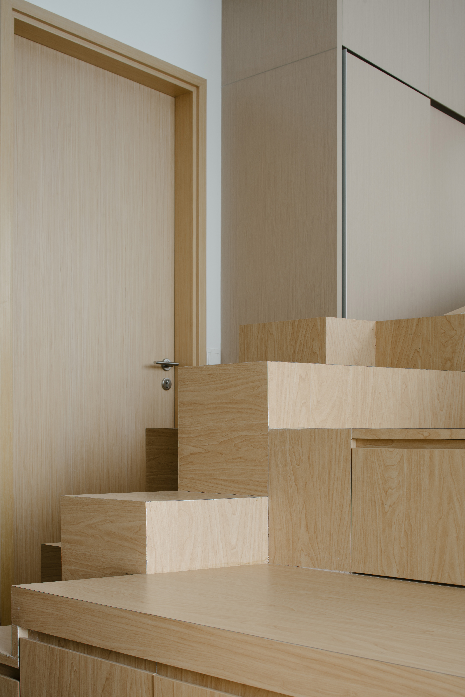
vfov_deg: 43.6
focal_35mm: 45
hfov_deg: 29.9
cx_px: 232
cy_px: 348
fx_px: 872
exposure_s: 6
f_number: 11
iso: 50
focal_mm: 45
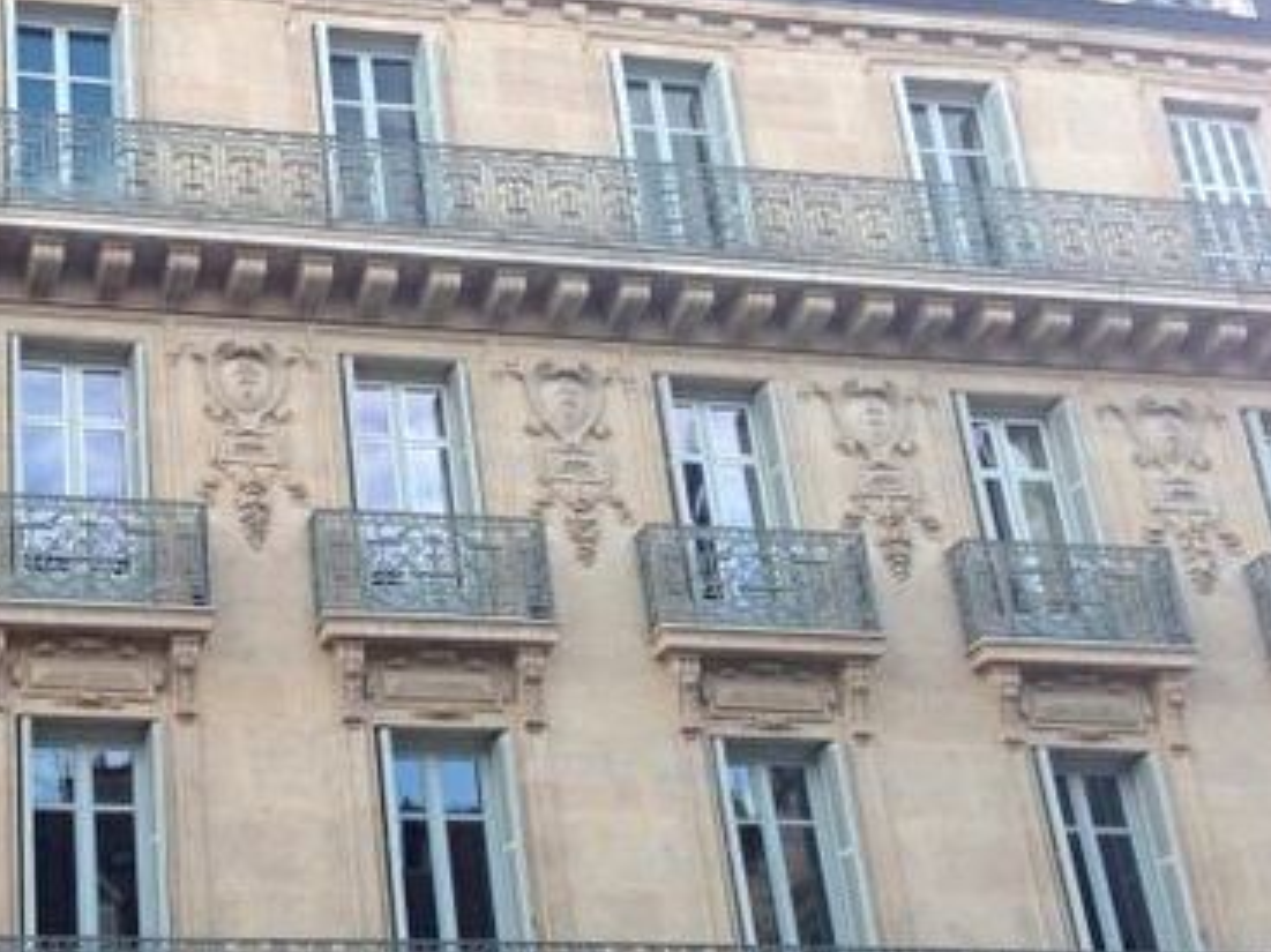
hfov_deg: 29.7
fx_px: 2312
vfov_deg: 23.2
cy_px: 597
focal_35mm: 63
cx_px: 187
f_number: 2.4
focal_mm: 4.12
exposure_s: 1/196
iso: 50
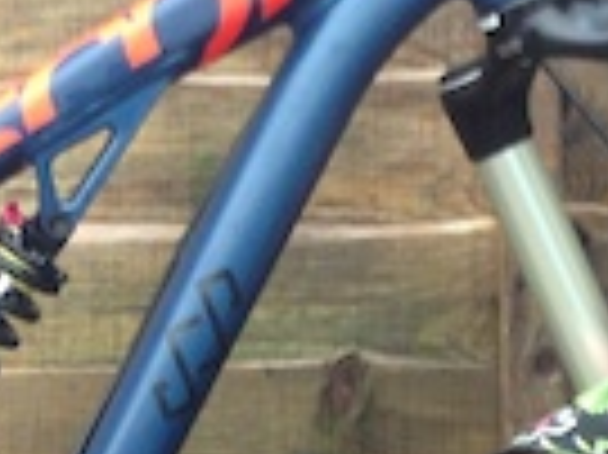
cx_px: -32
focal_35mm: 196
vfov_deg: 7.5
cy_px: 575
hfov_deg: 10.0
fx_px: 3440
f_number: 2.4
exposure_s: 1/20
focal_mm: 4.12
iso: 50
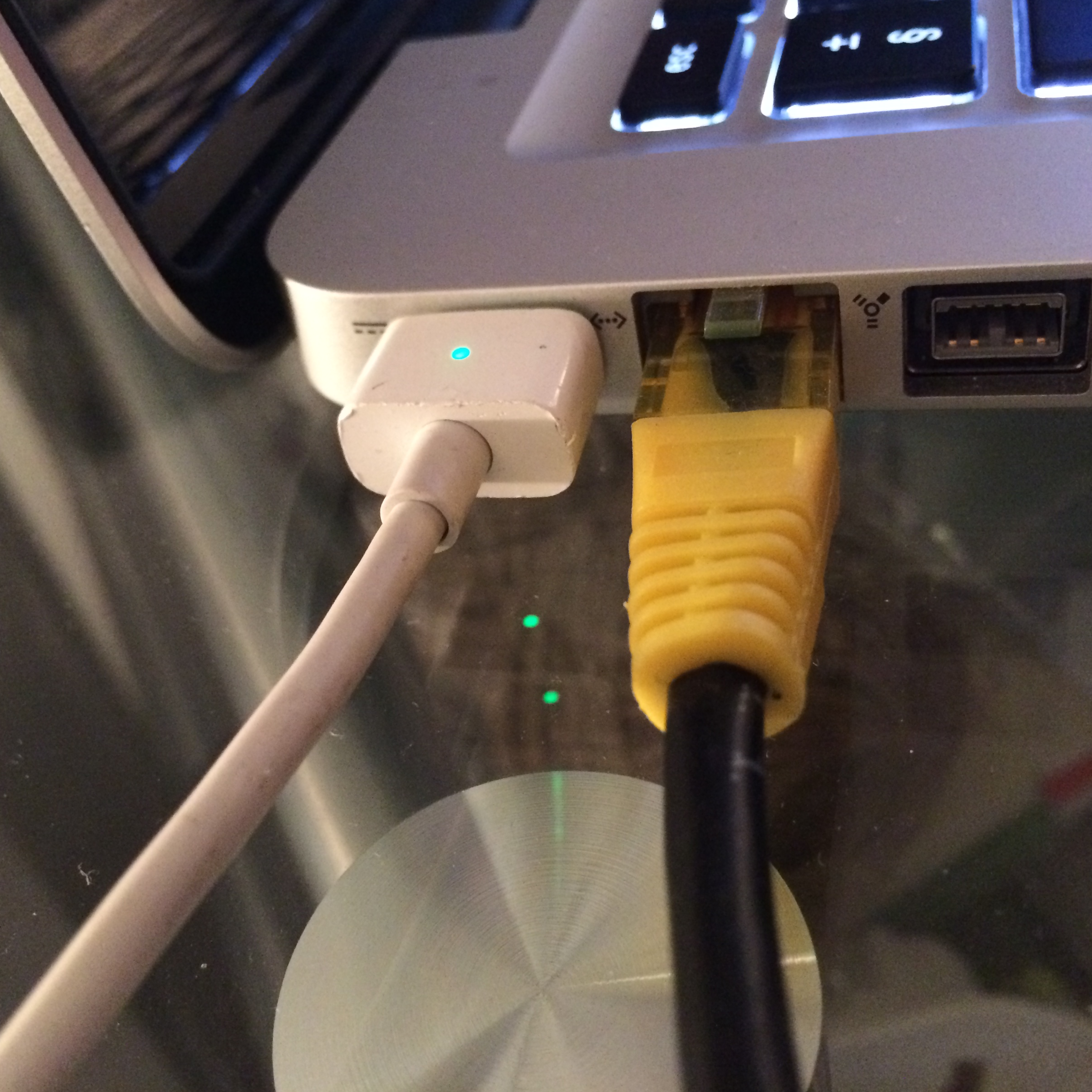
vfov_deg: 46.0
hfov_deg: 46.0
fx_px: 1285
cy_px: 545
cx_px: 500
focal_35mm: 36
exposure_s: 1/17
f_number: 2.2
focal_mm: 4.12
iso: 500
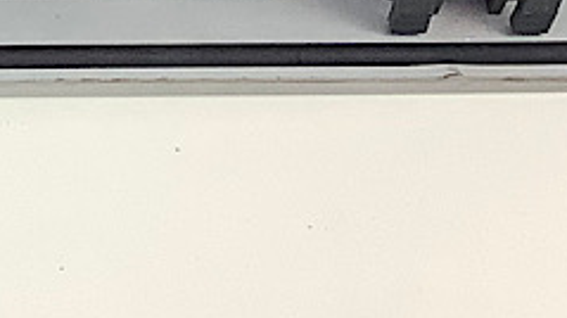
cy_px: -420
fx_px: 2524
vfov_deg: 6.8
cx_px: -340
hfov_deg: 12.1
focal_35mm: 168
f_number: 2.4
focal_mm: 3.3
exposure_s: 1/50
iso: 80
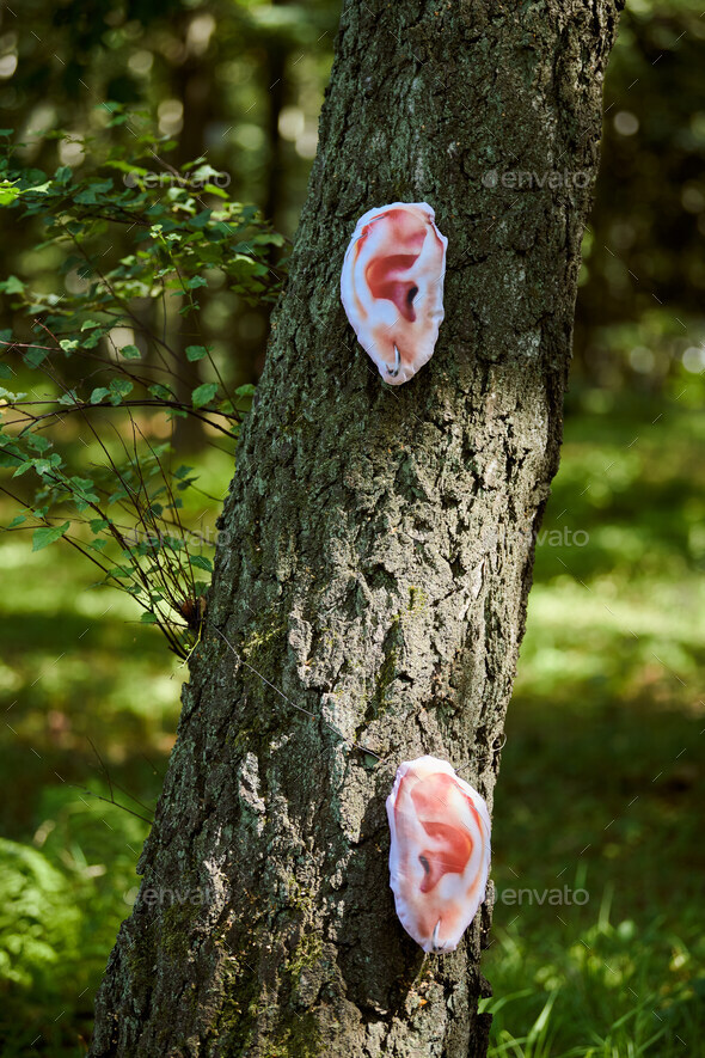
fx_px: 3231
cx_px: 352
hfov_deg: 12.5
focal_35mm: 110
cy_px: 529
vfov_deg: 18.6
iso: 400
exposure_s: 1/500
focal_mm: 110
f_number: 2.8
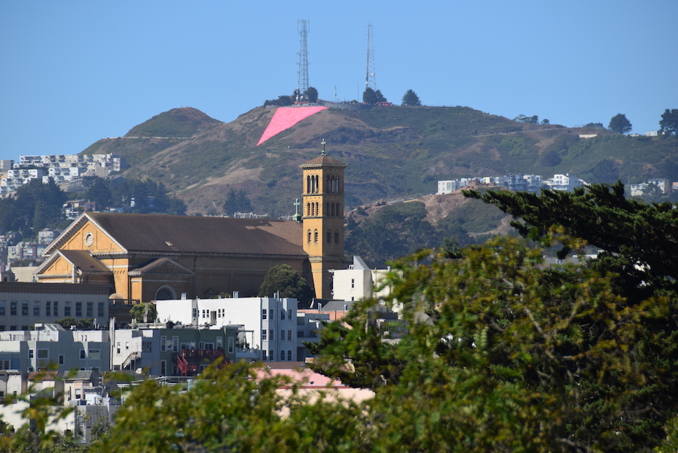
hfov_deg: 6.9
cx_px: 339
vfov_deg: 4.6
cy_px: 226
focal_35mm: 300
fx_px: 5655
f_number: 7.1
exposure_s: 1/800
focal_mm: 200
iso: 200
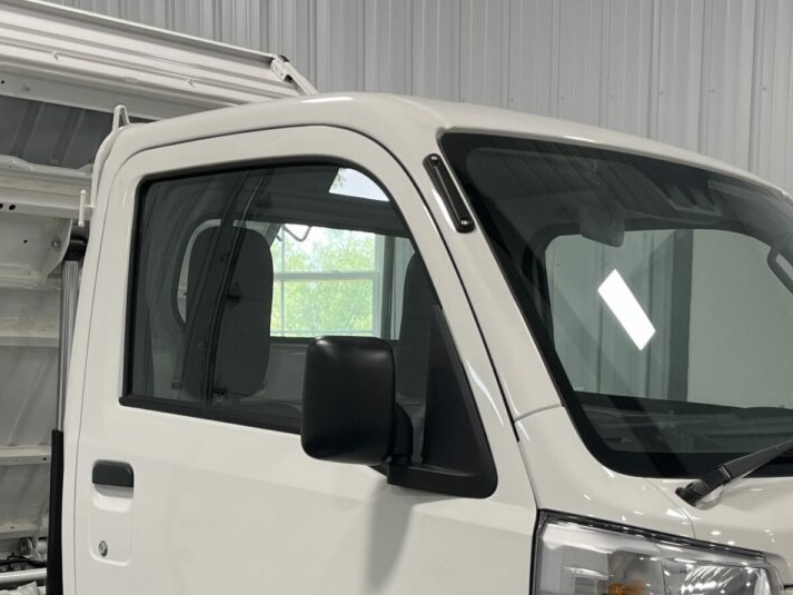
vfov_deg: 25.0
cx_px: 305
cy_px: 578
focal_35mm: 56
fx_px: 1283
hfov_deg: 34.2
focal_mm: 5.1
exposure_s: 1/120
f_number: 1.6
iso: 50
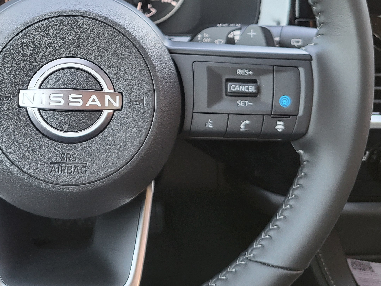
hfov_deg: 37.3
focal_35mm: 48
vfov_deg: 29.6
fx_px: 528
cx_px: 46
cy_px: 60
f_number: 1.8
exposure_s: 1/120
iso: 160
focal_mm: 5.4
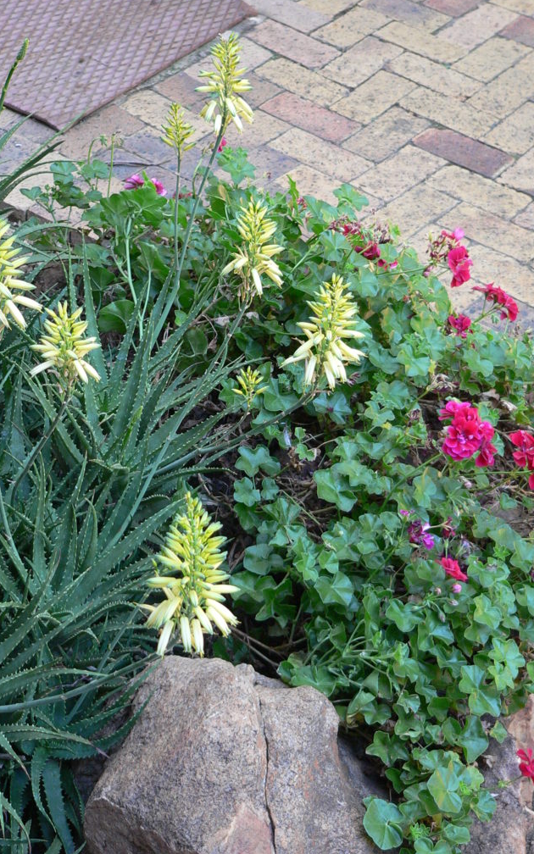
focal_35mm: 70
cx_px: 263
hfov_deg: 18.6
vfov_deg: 29.4
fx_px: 1630
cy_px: 422
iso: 200
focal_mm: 10.9
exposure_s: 1/60
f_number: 2.8
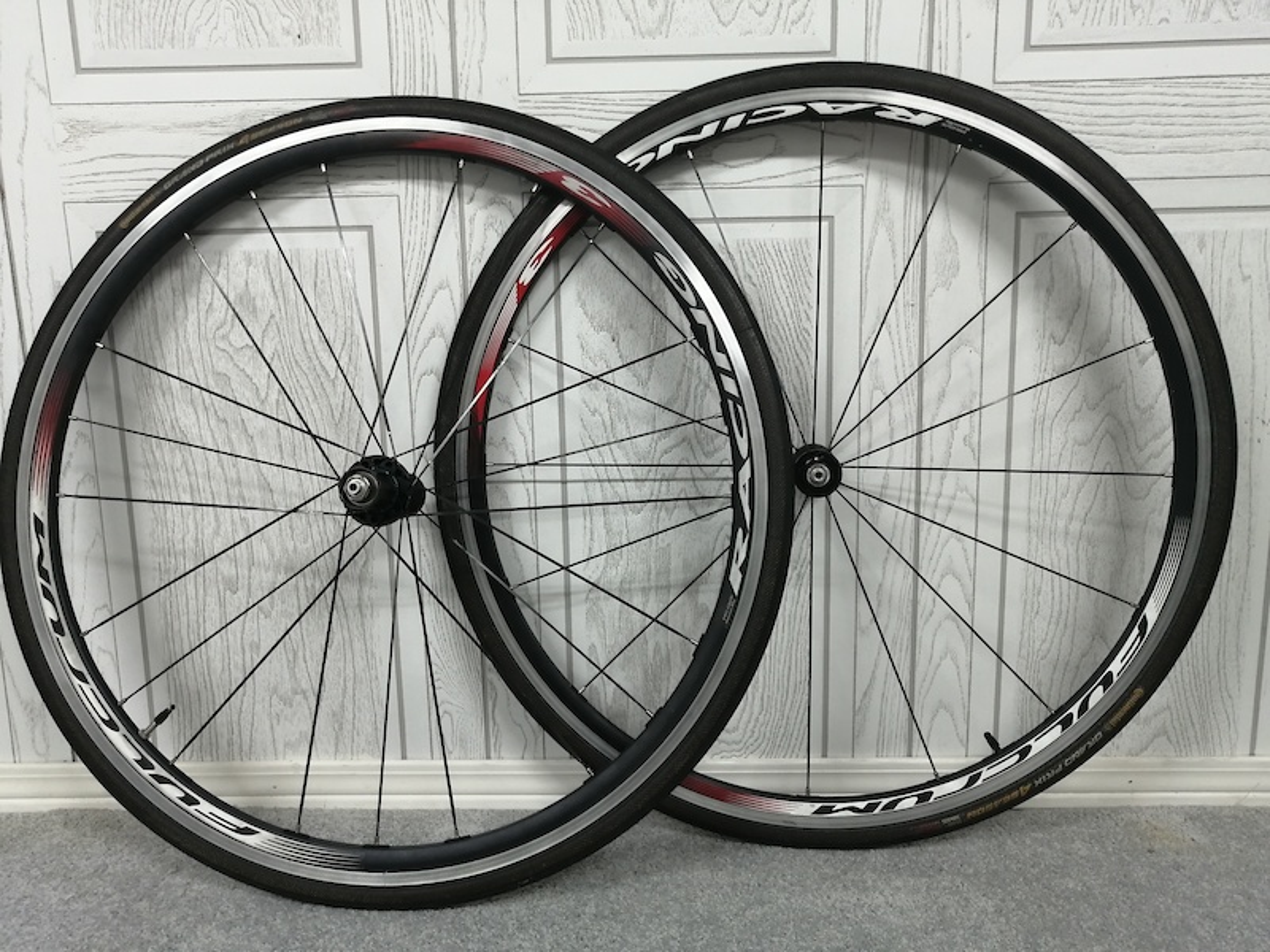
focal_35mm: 27
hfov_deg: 65.3
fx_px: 991
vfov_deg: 51.4
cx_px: 635
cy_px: 476
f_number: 1.8
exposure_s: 1/30
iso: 200
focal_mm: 3.62
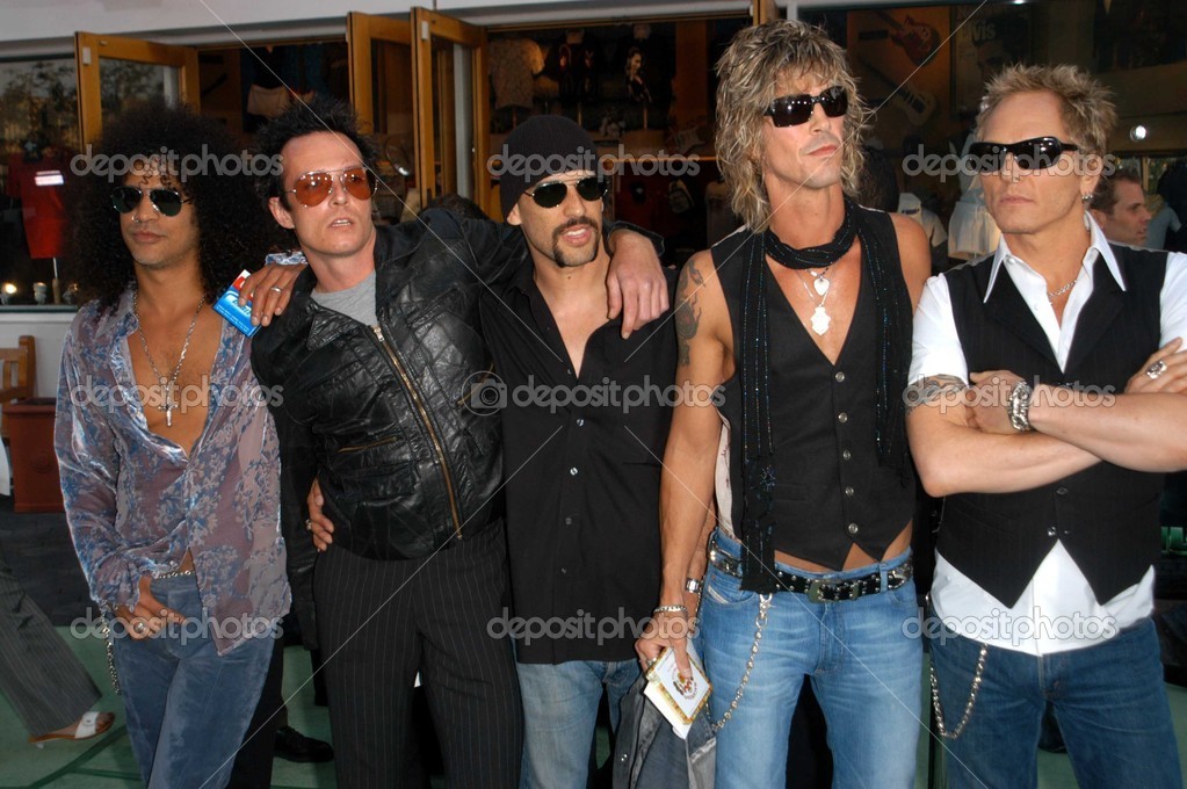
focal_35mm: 42
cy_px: 394
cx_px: 594
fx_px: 1383
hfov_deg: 46.4
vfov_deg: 31.8
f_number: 5.6
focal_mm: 28
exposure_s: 1/180
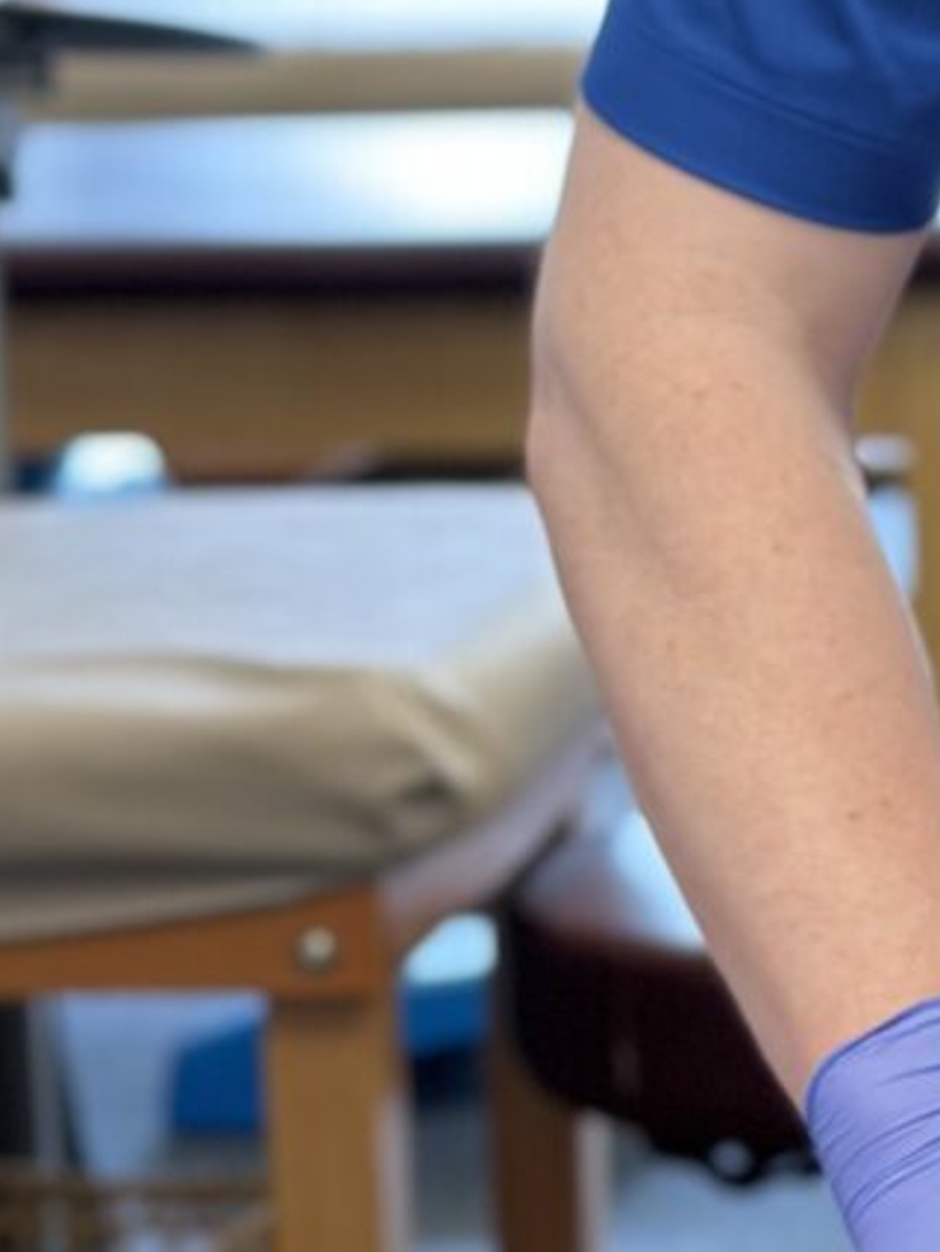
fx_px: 6258
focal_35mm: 173
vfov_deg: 11.4
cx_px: 1254
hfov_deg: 8.5
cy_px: 641
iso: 200
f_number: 1.78
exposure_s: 1/120
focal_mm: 6.86
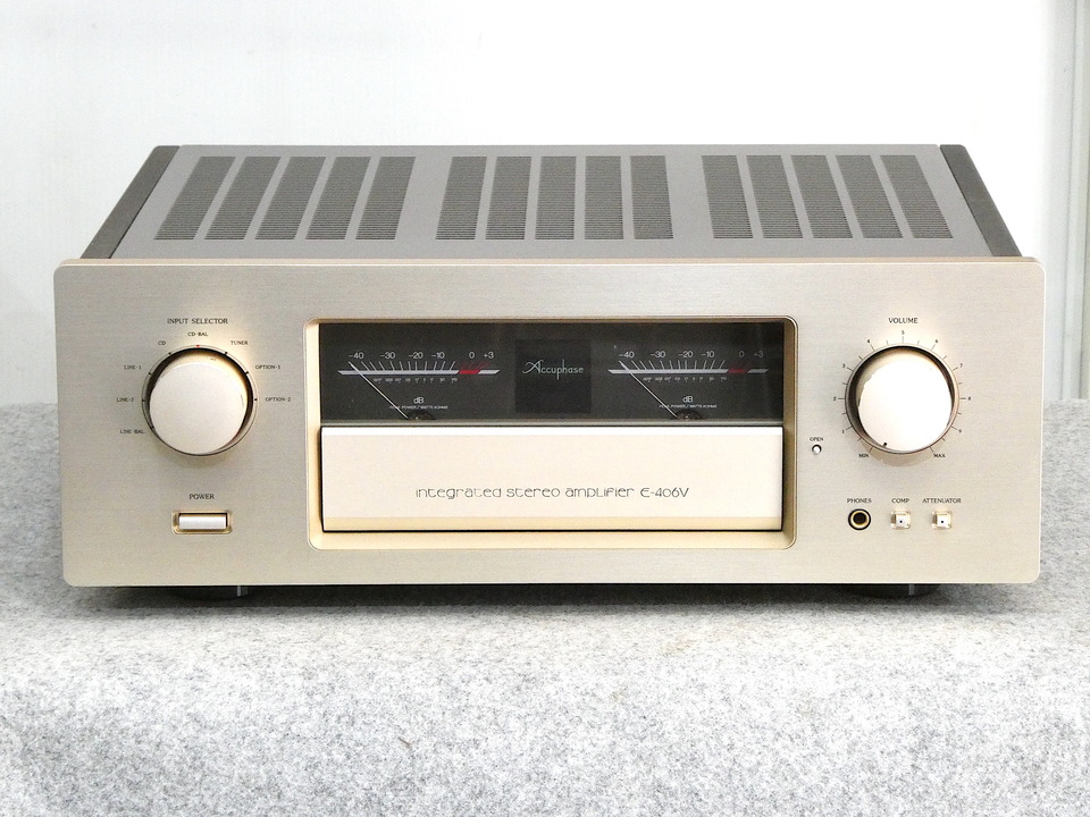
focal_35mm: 124
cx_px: 545
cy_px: 408
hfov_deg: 15.9
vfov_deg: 12.0
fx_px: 3905
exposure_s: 1/80
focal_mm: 22.3
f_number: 5.2
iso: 1000
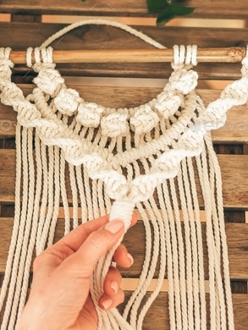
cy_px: 165
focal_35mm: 109
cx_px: 98
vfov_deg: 18.0
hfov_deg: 13.6
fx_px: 1040
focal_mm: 50
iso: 100
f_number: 2.5
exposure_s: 1/100
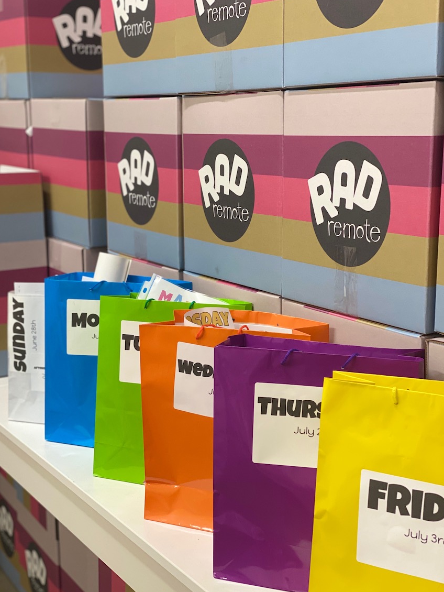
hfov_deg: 27.5
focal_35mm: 53
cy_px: 298
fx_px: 906
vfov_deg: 36.2
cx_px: 218
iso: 160
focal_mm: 6
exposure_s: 1/60
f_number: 2
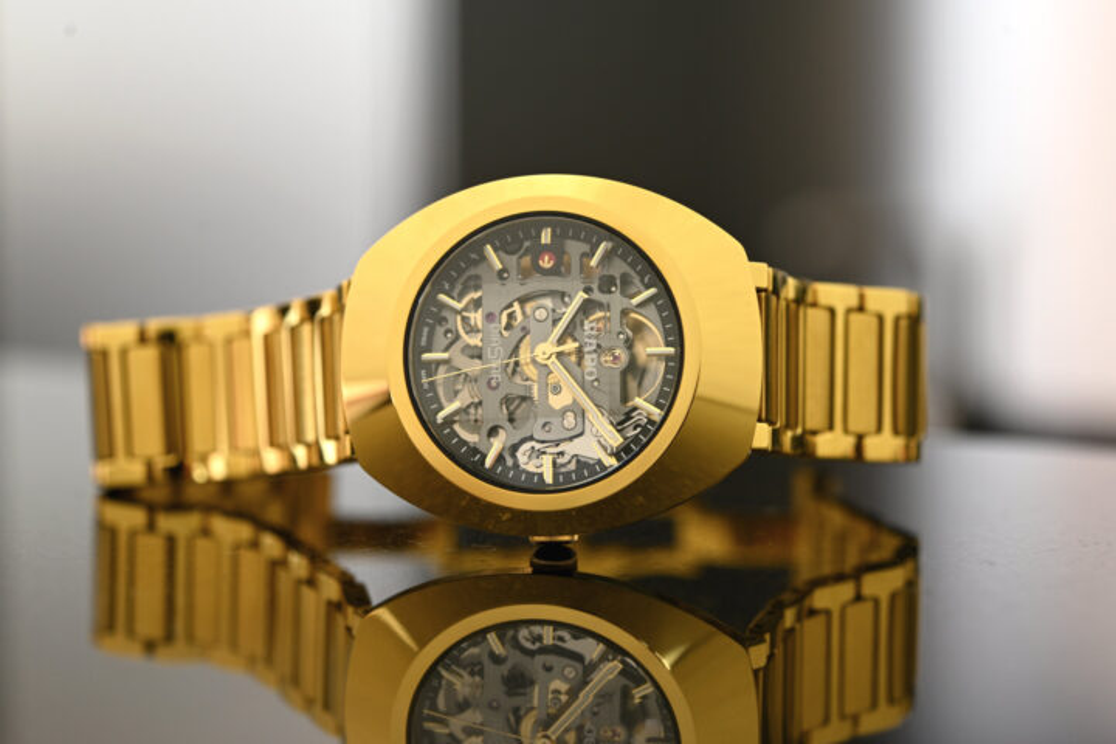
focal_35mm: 60
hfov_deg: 33.4
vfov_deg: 22.6
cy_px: 372
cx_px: 558
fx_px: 1860
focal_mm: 60
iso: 400
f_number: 7.1
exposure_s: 1/30
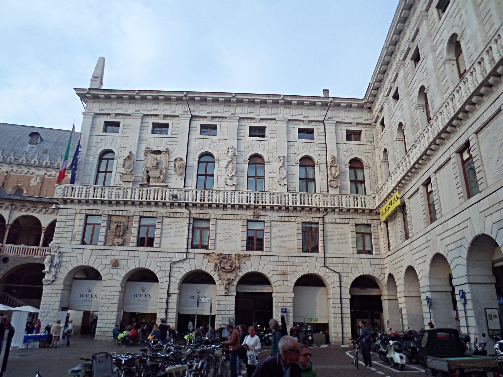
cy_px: 188
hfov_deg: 69.4
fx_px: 363
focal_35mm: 25
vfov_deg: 54.9
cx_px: 252
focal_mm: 4.5
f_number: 2.5
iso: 100
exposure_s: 1/1000
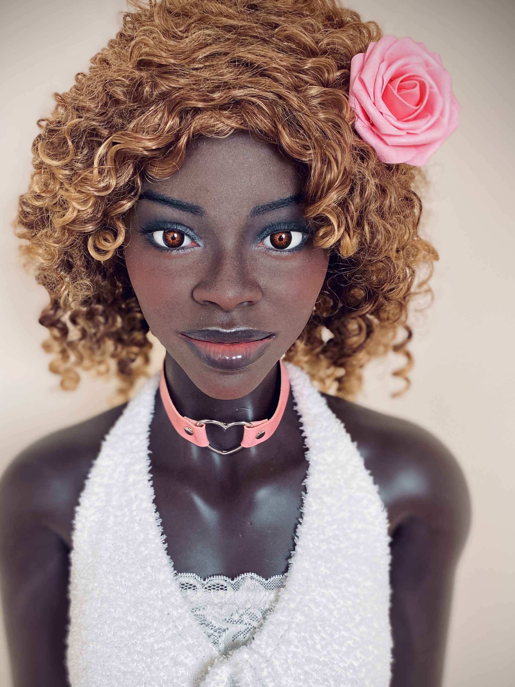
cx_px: 233
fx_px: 714
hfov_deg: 39.6
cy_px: 389
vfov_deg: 51.2
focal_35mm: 36
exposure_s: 1/60
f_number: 1.8
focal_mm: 4.25
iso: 125
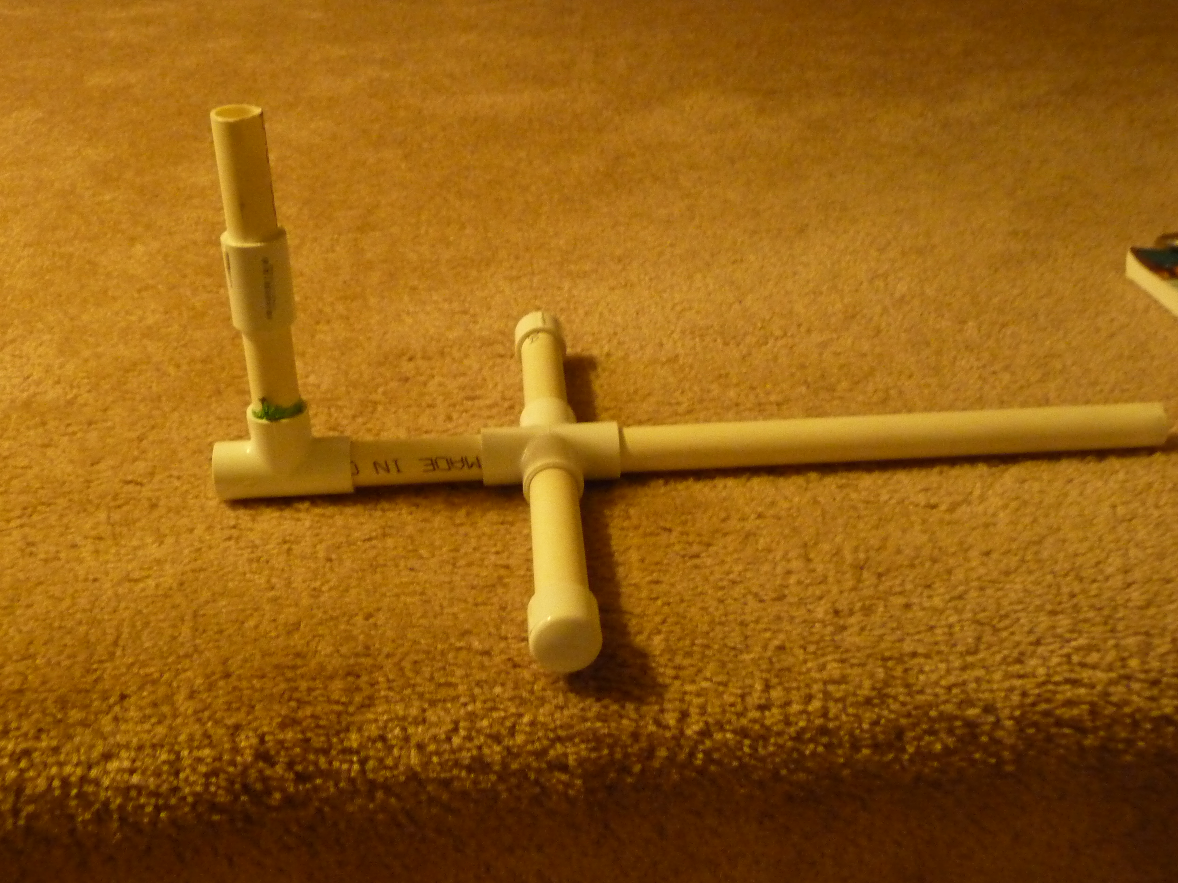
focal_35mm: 40
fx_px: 1361
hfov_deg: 46.8
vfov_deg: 36.0
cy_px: 442
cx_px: 589
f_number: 3.9
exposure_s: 1/10
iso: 800
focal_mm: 6.7
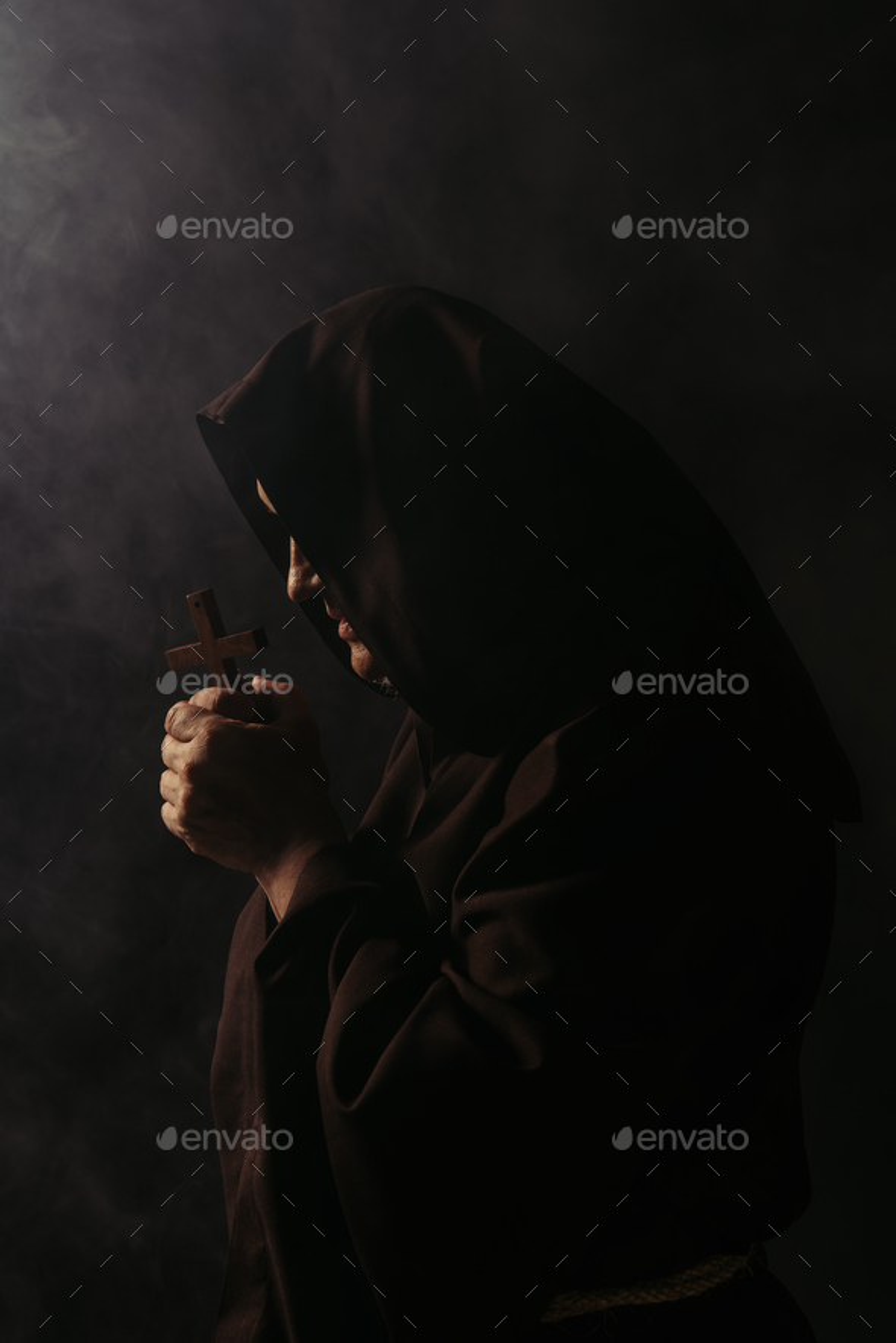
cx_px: 448
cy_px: 672
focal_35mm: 60
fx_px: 2238
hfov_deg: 22.6
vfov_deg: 33.4
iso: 160
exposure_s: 1/160
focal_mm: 60
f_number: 6.3
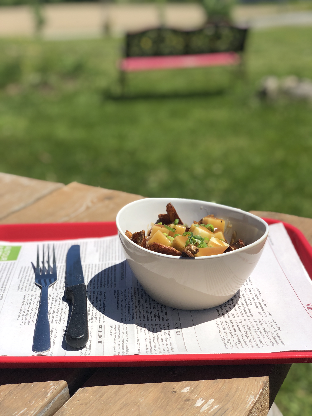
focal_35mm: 52
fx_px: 625
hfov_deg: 28.0
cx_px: 156
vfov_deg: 36.8
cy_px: 208
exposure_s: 1/1600
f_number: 2.4
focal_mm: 6
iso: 16
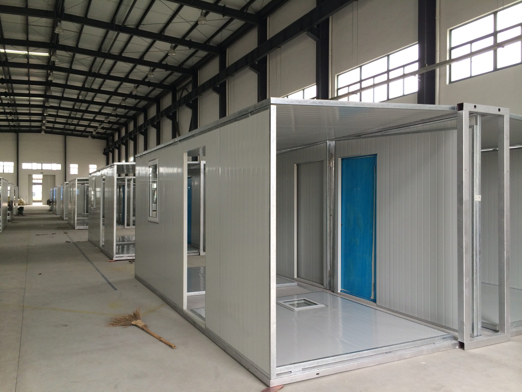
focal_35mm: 30
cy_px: 196
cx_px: 261
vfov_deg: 46.8
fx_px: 452
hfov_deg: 60.0
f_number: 2.2
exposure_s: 1/60
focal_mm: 4.12
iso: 50
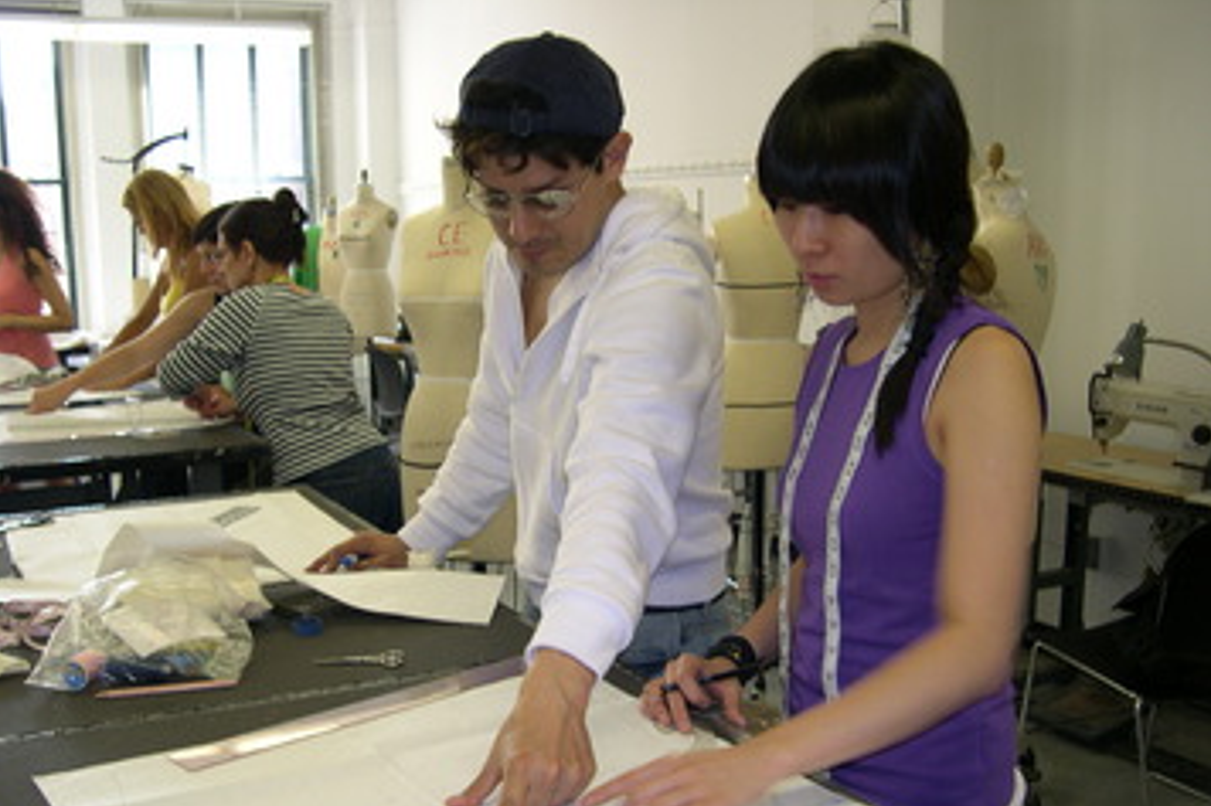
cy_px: 456
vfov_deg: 33.3
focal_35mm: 40
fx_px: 1345
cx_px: 609
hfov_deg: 48.5
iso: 100
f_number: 2.8
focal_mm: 8
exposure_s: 1/30
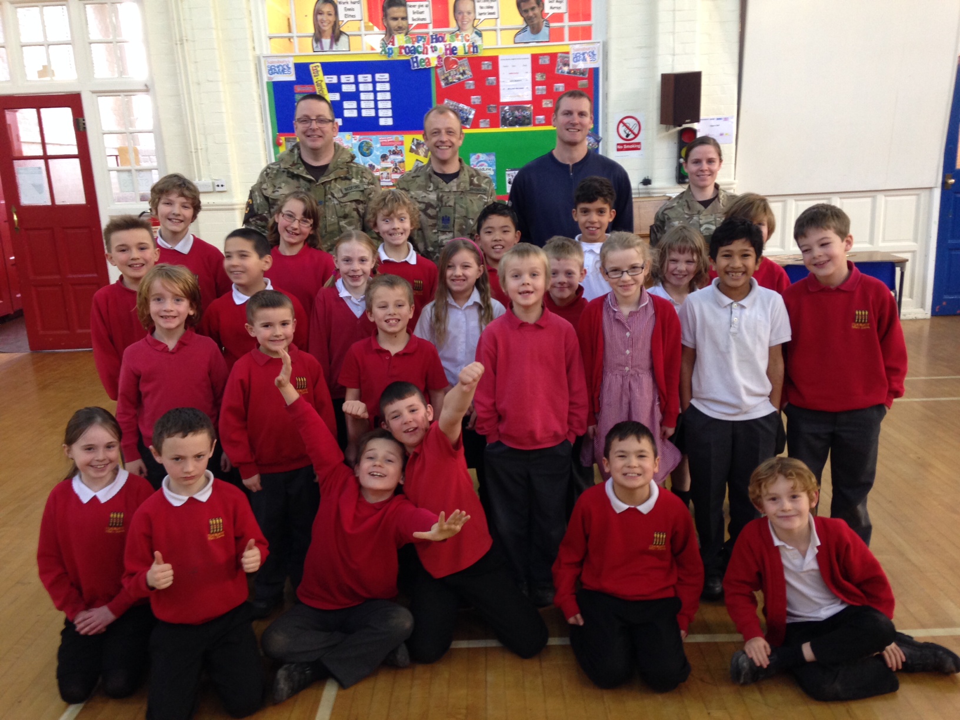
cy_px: 360
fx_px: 915
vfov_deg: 42.9
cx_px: 480
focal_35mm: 33
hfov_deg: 55.4
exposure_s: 1/20
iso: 125
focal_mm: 4.12
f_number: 2.4
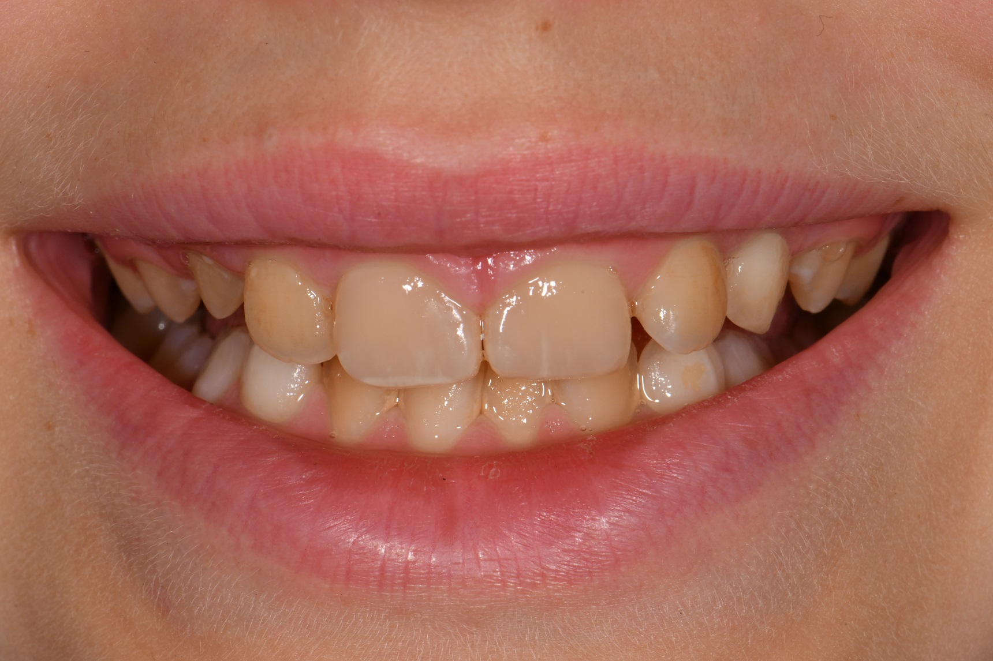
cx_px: 496
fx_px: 3475
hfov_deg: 16.3
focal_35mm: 126
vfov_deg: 10.9
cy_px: 330
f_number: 32
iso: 200
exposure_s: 1/160
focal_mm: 105
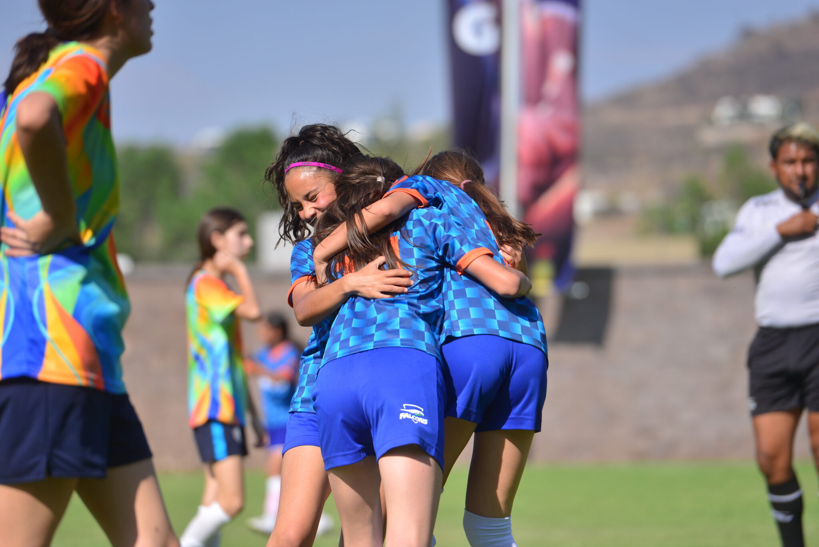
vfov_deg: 6.9
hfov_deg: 10.3
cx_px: 410
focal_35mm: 200
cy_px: 274
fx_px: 4551
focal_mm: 200
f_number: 2.8
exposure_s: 1/2500
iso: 125
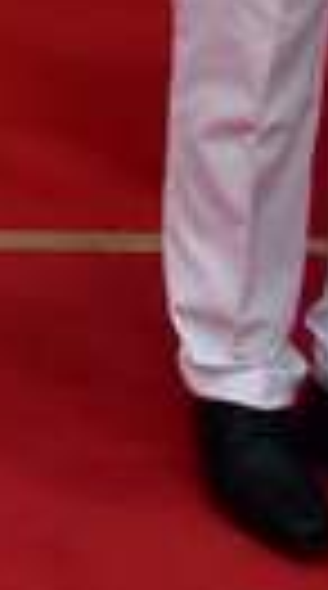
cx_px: -1456
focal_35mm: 231
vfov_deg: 8.4
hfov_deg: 4.3
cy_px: -892
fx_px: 3597
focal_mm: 24
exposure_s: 1/100
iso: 3200
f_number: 4.5
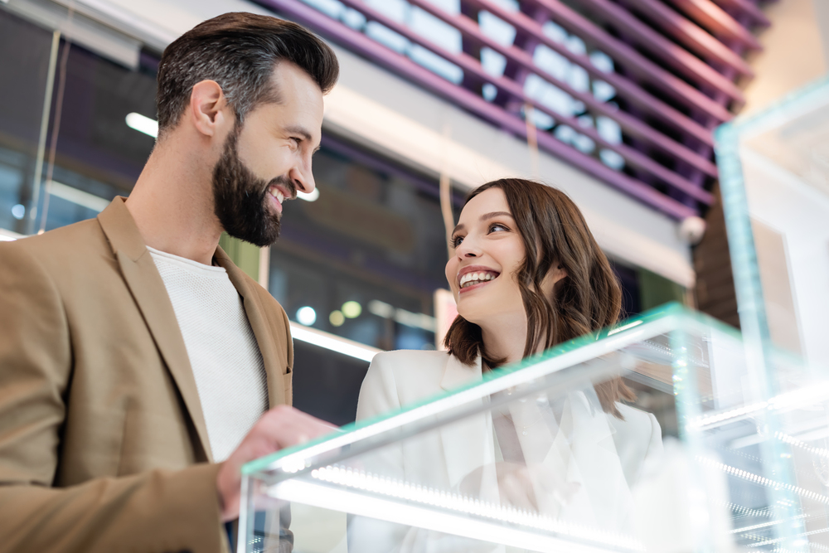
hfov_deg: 39.6
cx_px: 414
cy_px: 276
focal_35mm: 50
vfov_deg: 27.0
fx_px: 1151
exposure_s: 1/200
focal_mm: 50
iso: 160
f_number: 2.8
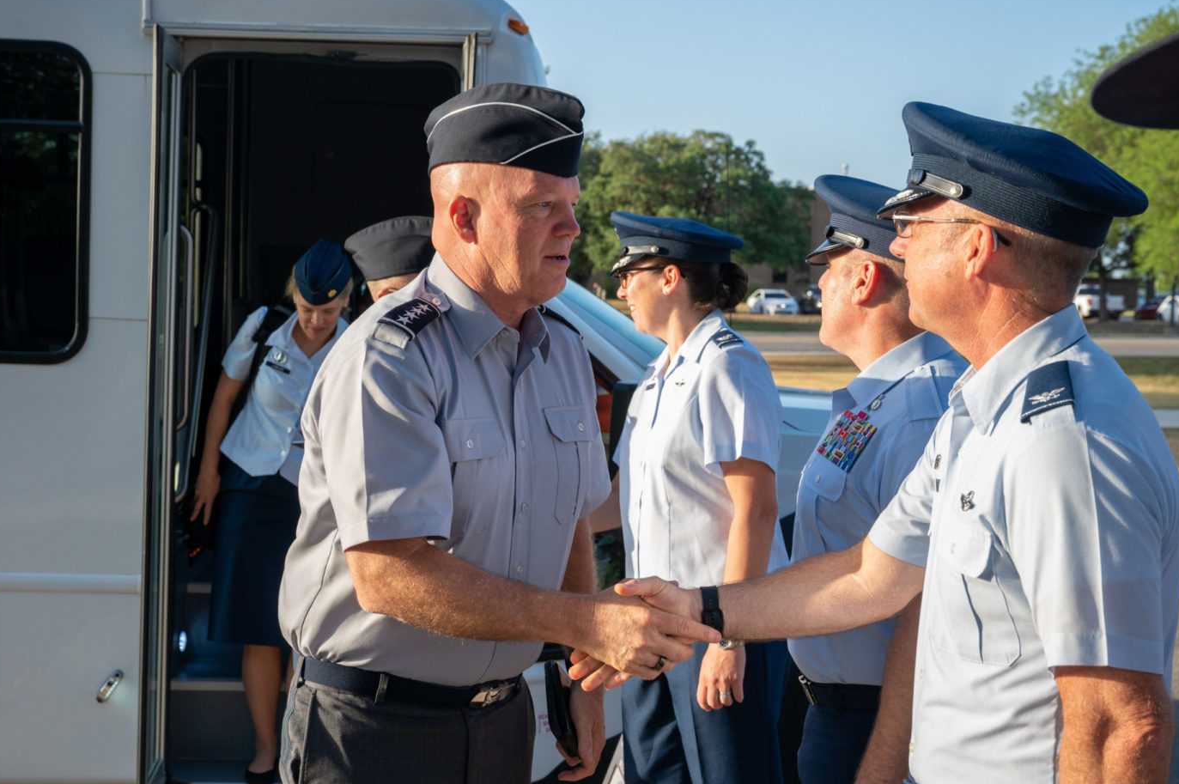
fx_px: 1538
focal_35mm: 47
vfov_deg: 28.6
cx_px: 524
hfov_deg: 41.9
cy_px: 392
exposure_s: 1/800
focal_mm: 42
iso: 640
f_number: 6.3
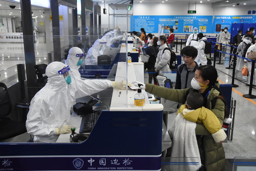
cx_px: 128
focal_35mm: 36
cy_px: 86
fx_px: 256
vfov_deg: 36.9
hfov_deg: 53.1
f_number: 3.8
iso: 2500
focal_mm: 24
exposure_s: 1/125
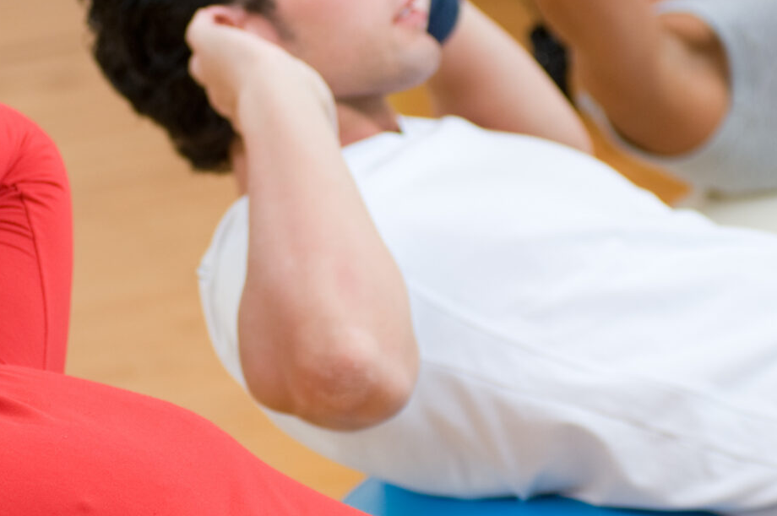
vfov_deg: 5.1
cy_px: 198
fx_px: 5756
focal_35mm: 267
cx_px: 217
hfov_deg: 7.7
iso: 200
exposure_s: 1/200
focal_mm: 80
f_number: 3.2
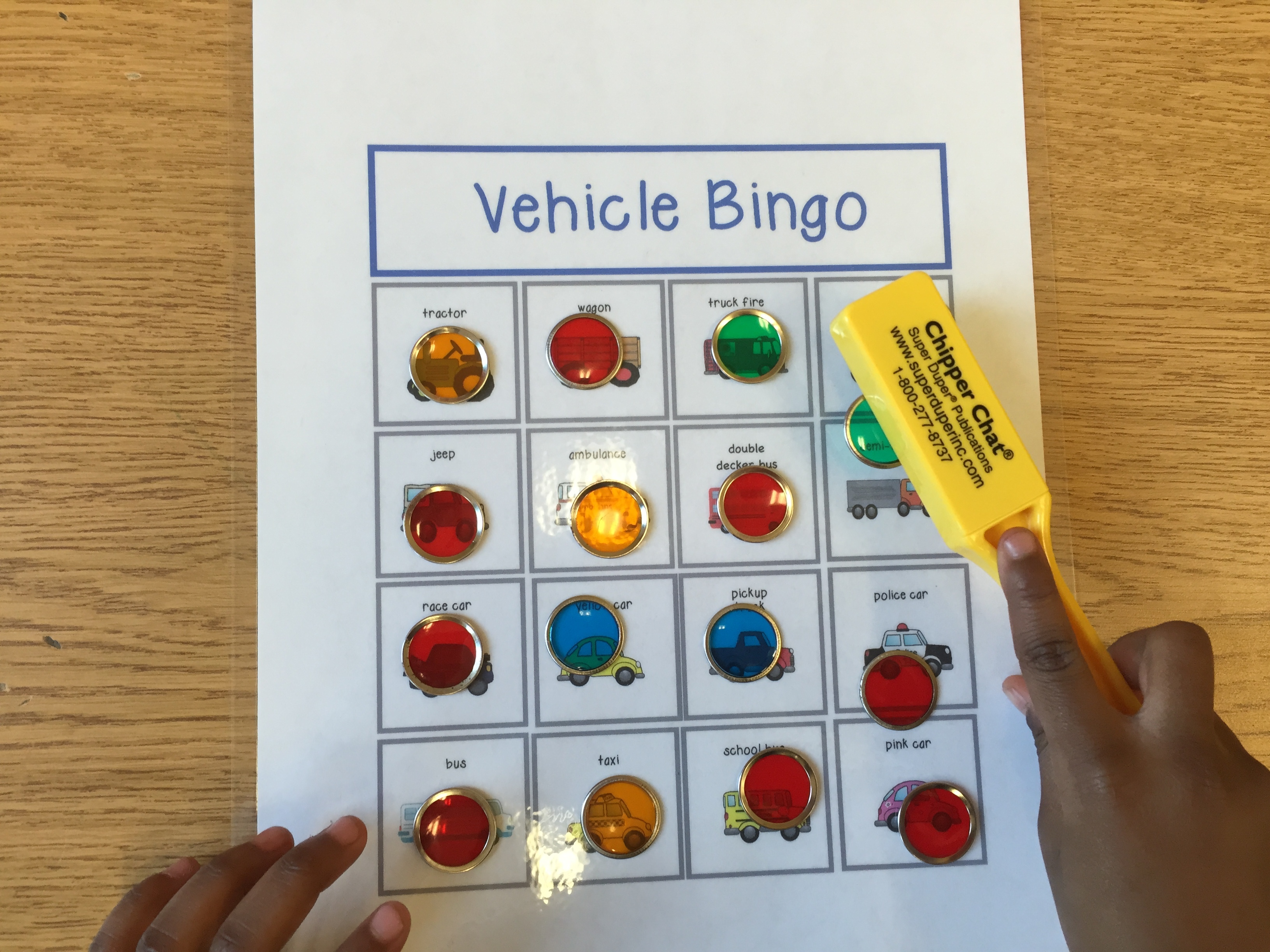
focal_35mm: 29
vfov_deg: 48.2
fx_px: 1064
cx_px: 635
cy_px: 476
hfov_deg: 61.7
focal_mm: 4.15
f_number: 2.2
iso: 32
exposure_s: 1/40
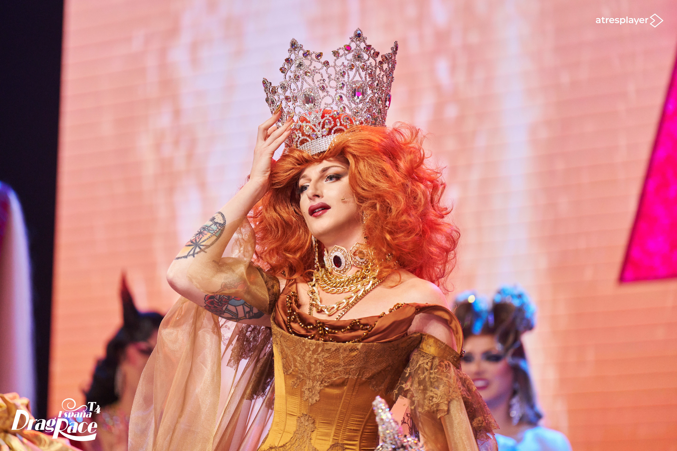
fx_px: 3761
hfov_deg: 10.3
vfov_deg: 6.9
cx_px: 338
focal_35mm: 200
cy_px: 226
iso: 2000
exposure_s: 1/400
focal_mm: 200
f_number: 2.8
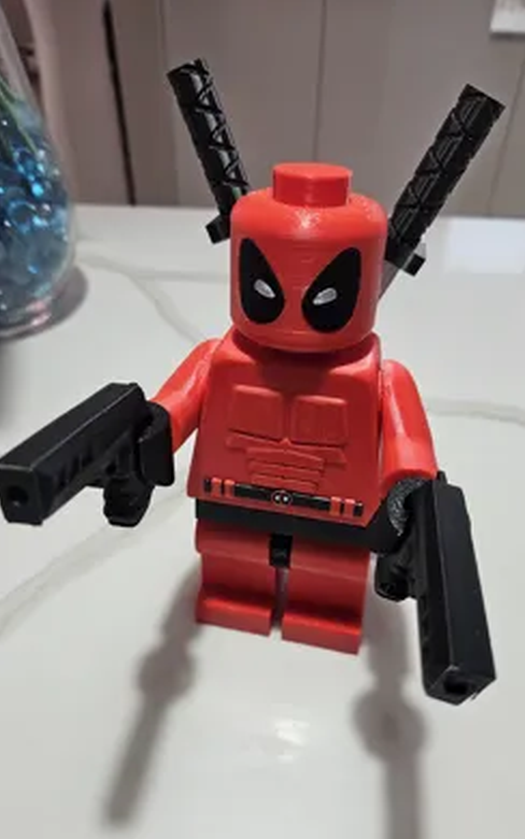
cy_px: 428
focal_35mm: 25
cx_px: 280
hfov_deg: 49.3
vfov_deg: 72.5
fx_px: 572
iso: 160
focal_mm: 5.4
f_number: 1.8
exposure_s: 1/100
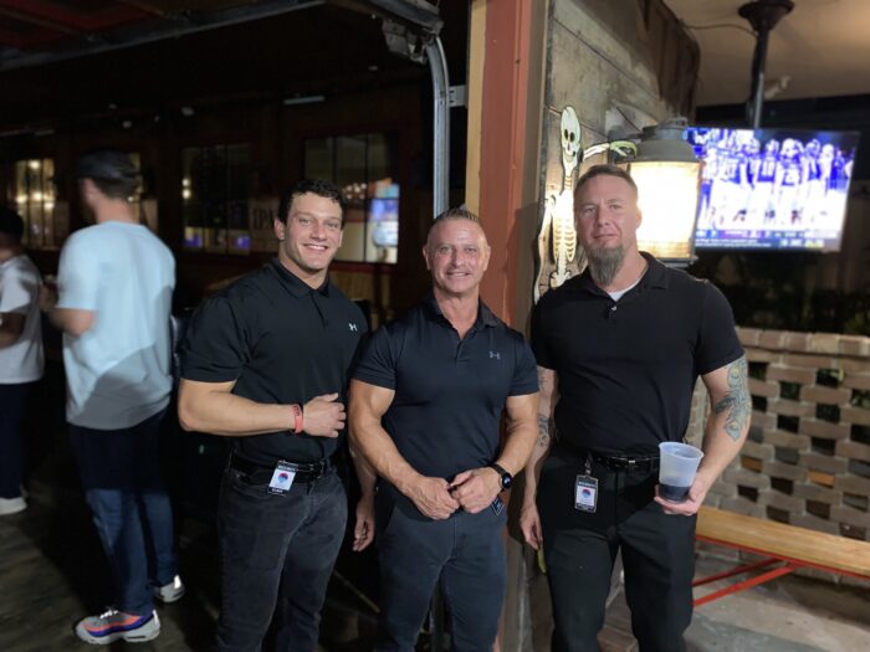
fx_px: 653
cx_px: 435
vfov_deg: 53.1
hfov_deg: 67.3
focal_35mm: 26
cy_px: 326
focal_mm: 4.25
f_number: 1.8
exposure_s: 1/11
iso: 125
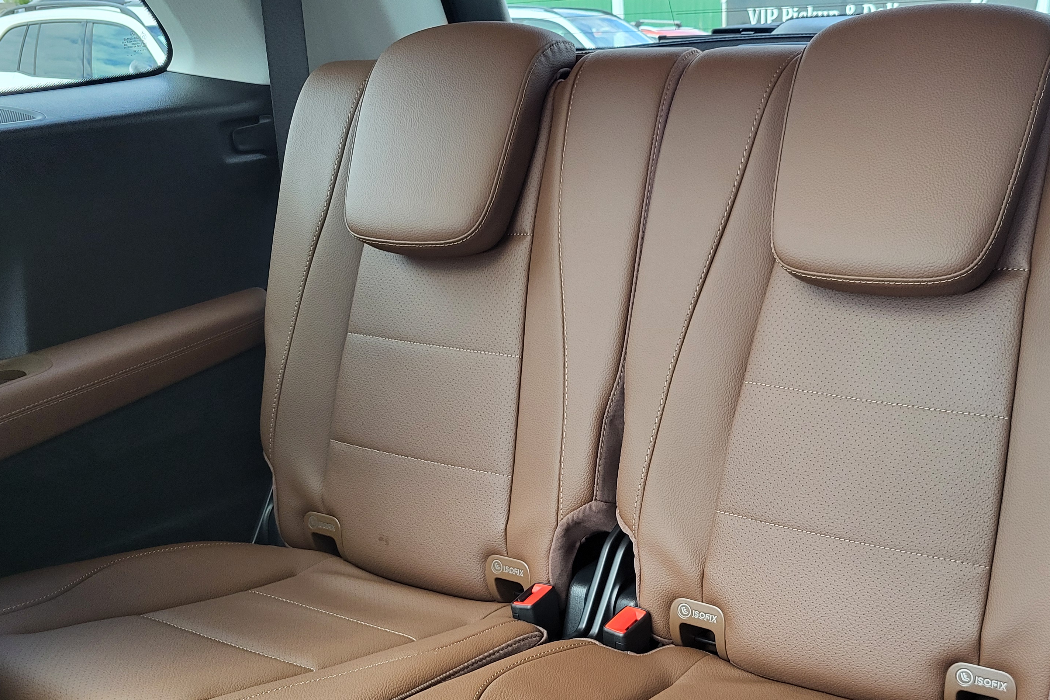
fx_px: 1108
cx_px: 653
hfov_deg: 50.2
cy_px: 551
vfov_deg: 34.1
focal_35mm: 38
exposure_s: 1/120
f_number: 1.8
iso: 320
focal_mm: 5.4
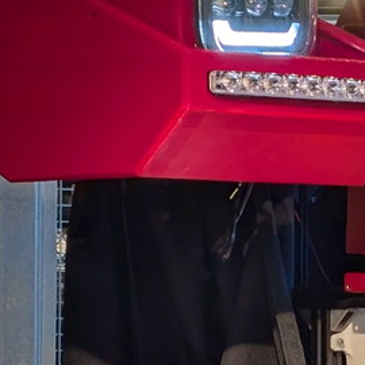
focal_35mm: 164
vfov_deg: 10.6
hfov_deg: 10.5
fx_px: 1956
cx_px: 385
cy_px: 300
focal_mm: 6.9
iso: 34
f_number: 1.68
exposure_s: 1/100
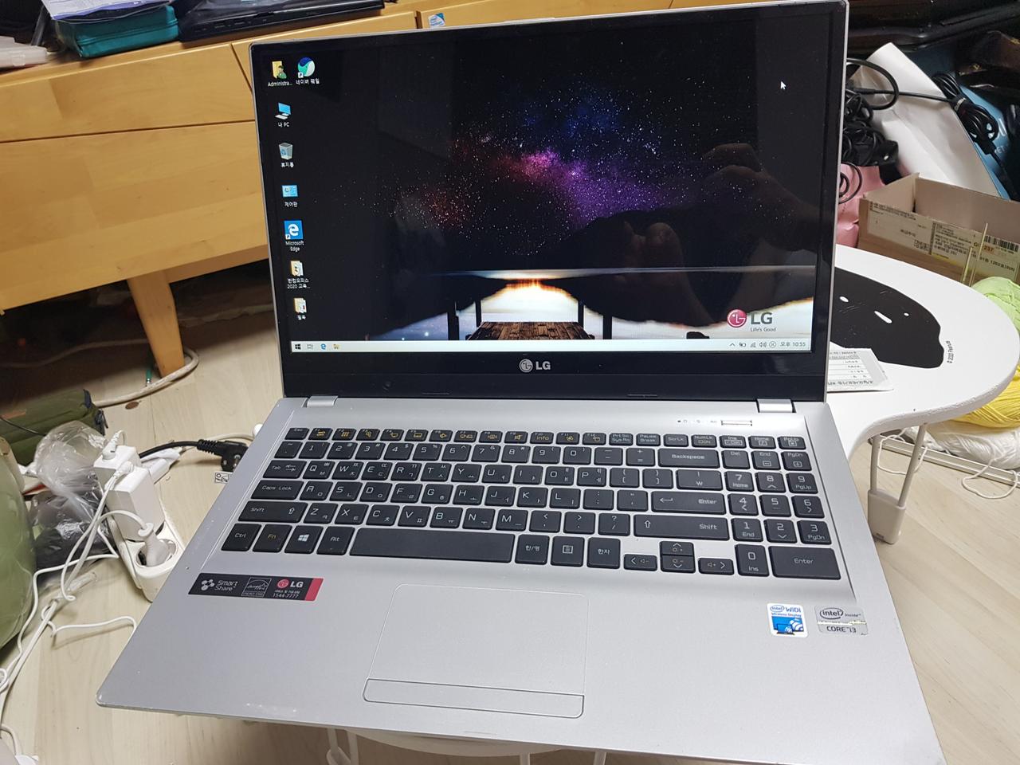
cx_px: 510
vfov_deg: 53.1
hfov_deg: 67.3
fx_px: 766
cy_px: 382
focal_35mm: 26
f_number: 1.7
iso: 125
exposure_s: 1/50
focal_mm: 4.2
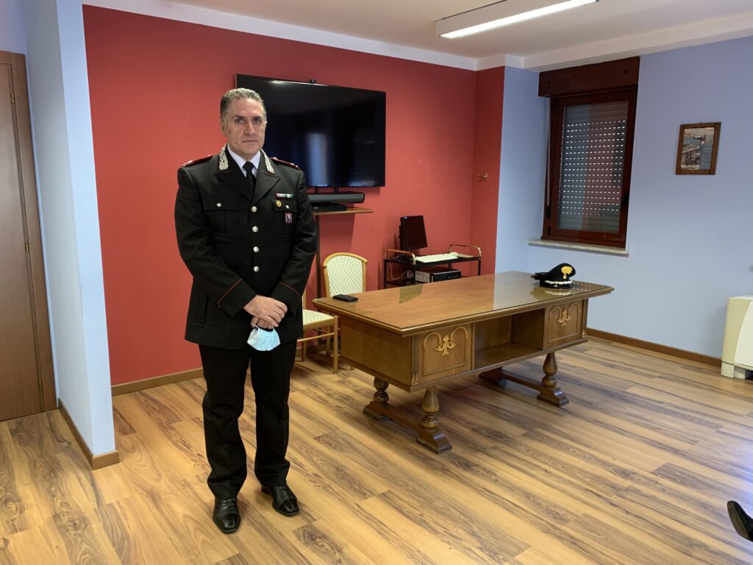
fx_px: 566
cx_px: 376
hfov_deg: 67.3
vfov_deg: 53.1
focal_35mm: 26
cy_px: 282
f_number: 1.8
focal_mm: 4.25
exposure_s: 1/33
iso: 250
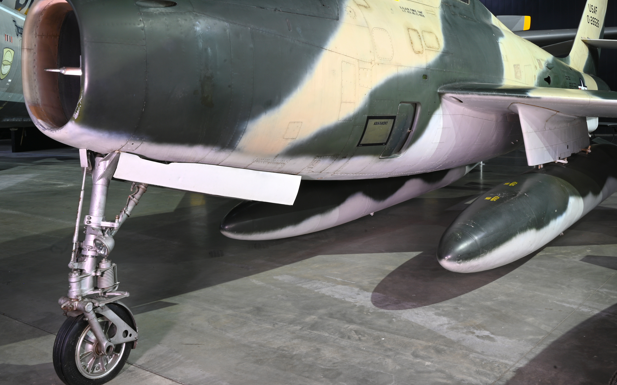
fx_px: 651
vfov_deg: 32.9
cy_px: 147
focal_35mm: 39
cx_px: 312
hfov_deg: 50.7
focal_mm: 27.5
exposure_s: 8
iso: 100
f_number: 22
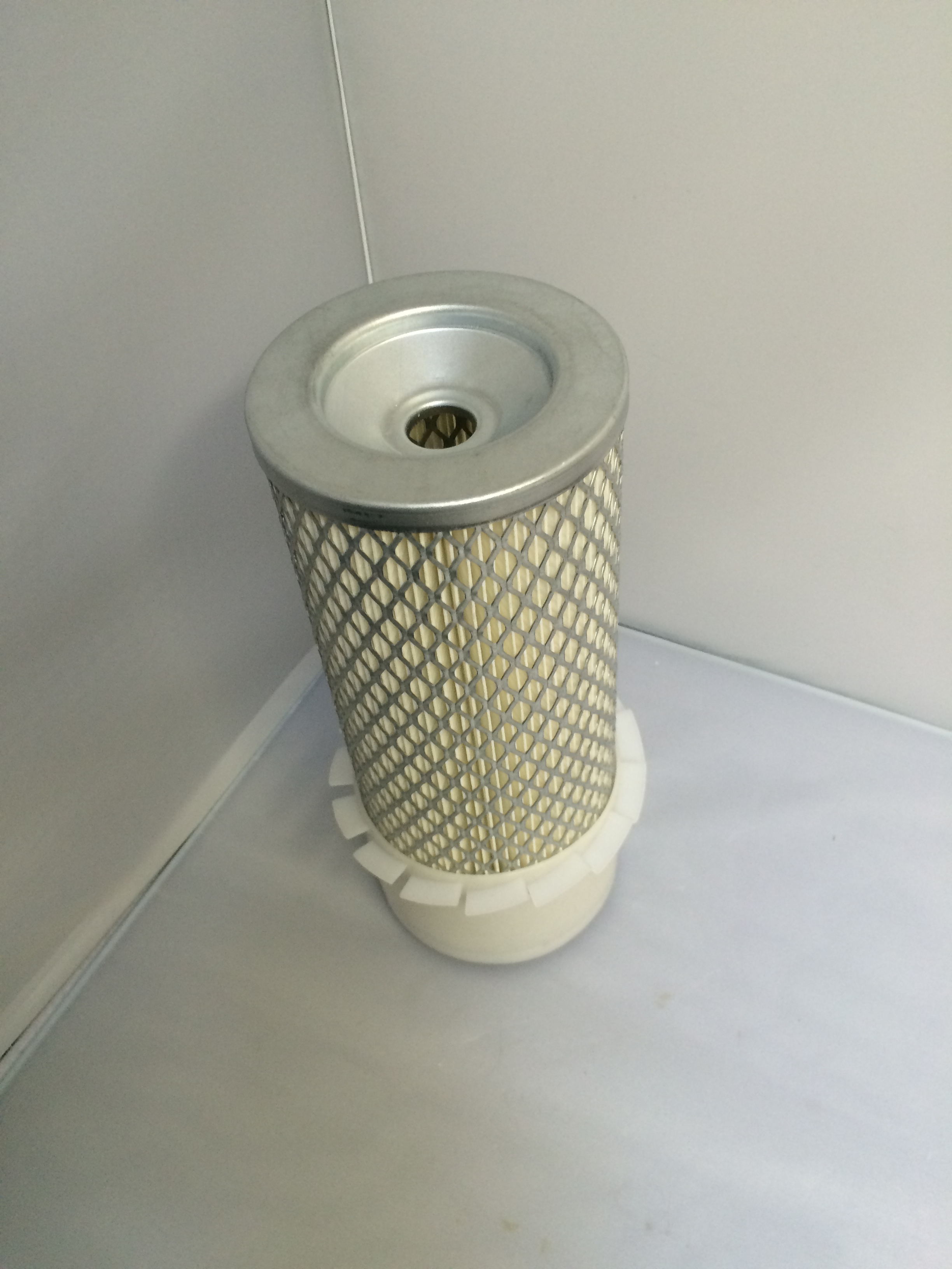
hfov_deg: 48.2
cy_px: 634
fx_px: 1063
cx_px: 476
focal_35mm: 29
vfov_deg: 61.7
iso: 125
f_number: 2.2
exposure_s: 1/33
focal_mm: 4.15
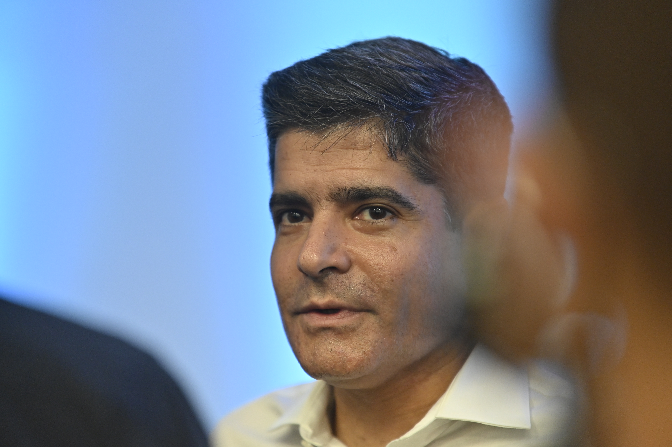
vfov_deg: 6.9
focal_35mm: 200
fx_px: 3731
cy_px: 224
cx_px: 336
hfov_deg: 10.3
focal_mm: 200
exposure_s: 1/250
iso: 2500
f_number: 3.2
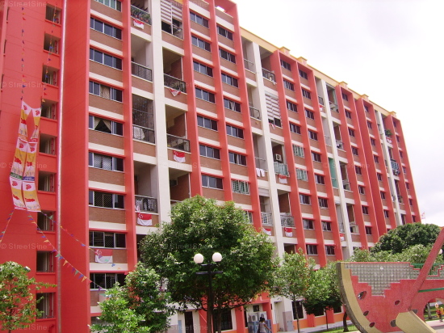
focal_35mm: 35
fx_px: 449
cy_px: 166
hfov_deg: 52.6
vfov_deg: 40.7
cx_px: 222
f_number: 5.8
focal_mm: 5.95
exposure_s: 1/272
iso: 50
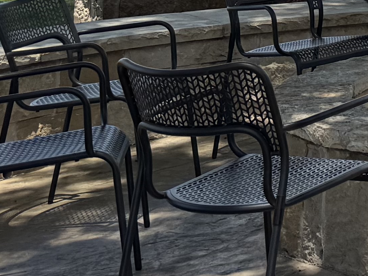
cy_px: -305
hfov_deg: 12.7
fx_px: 1329
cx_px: 847
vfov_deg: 10.7
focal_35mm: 125
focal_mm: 6.76
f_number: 1.78
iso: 80
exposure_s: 1/3413
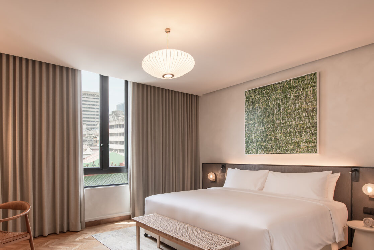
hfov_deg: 78.0
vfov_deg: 56.5
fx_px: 229
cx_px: 158
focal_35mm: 22
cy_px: 157
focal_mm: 16
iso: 100
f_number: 11
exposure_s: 1/2
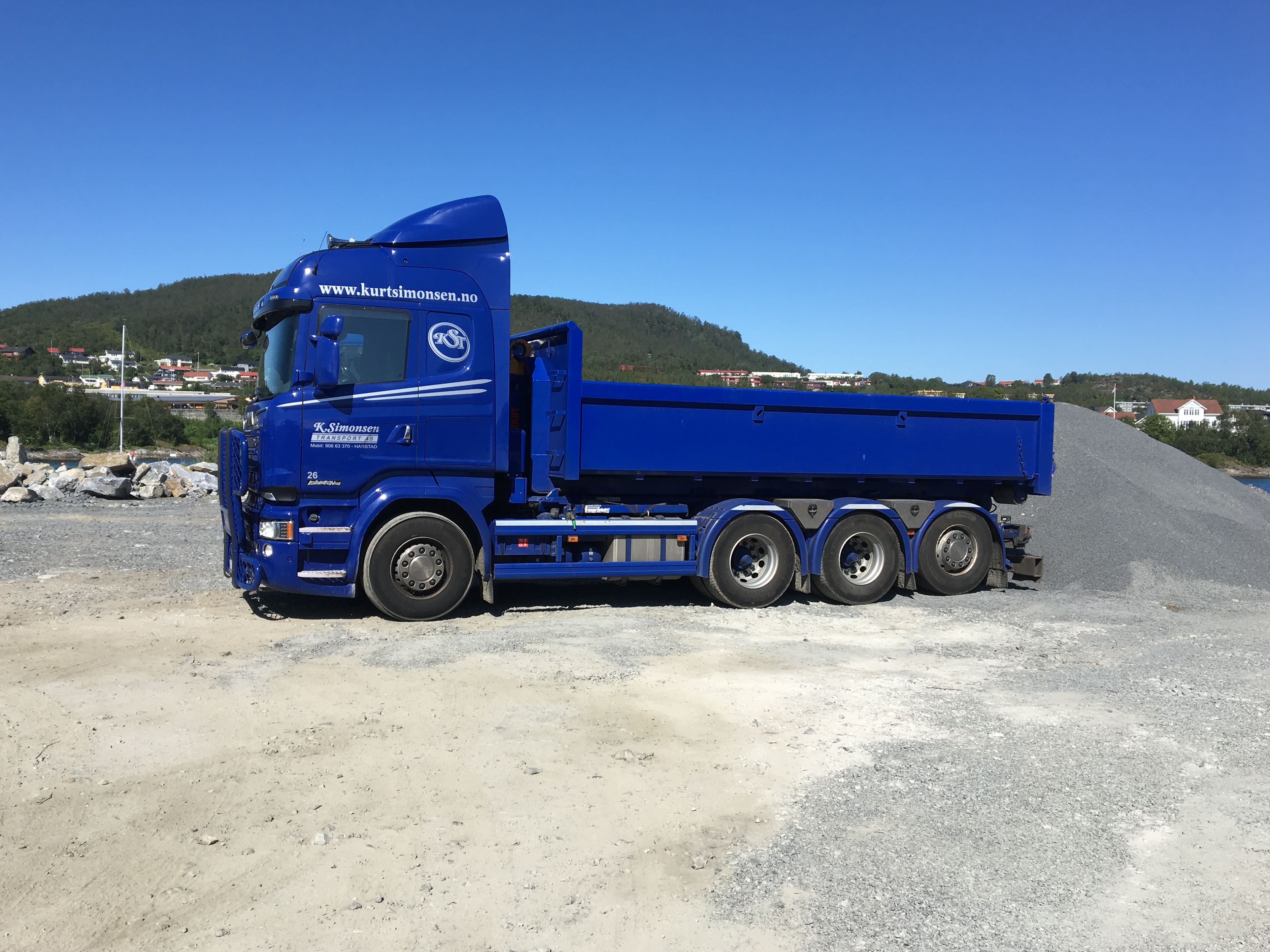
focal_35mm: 31
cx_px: 622
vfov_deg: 45.4
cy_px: 492
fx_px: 1137
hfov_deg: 58.3
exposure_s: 1/2024
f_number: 2.2
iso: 25
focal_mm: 4.15
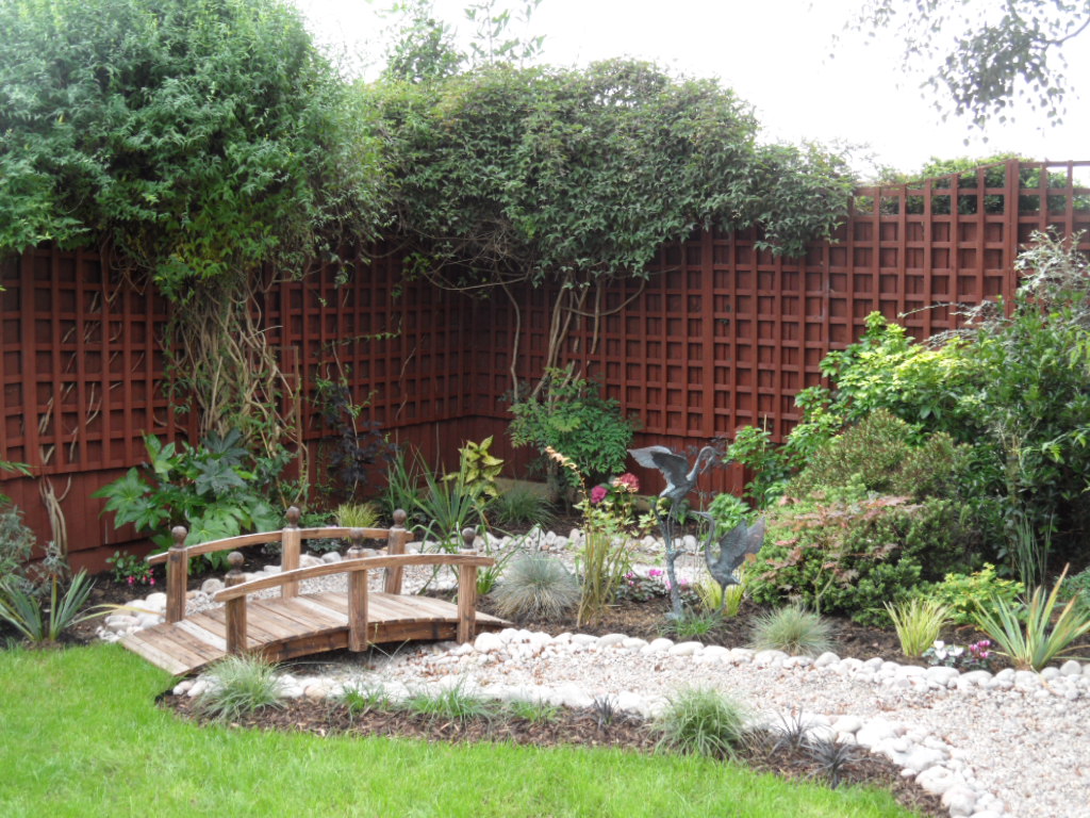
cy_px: 409
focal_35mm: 40
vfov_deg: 36.0
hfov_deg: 46.8
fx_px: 1260
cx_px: 545
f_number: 3.6
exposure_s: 1/60
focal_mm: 6.5
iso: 100
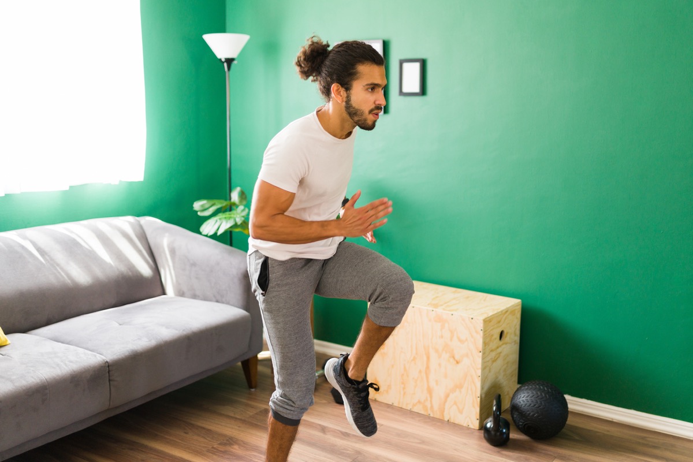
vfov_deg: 37.9
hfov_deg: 54.4
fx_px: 674
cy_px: 231
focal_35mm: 35
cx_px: 346
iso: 500
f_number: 1.4
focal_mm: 35
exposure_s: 1/320
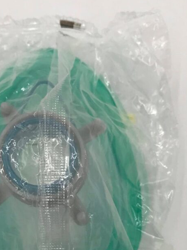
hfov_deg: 23.9
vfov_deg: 30.7
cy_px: 210
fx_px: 439
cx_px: 64
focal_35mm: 61
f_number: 1.8
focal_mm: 3.99
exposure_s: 1/120
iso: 32
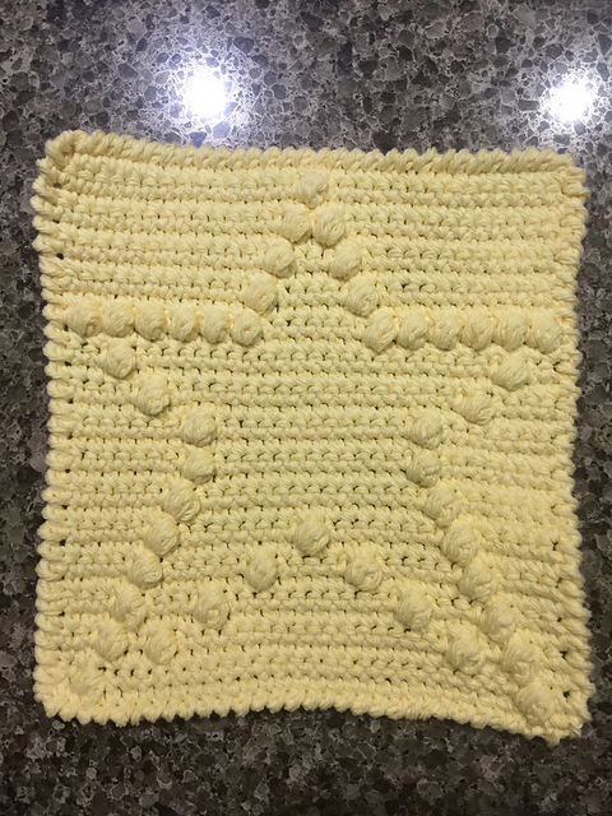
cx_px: 306
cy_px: 408
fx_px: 684
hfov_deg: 48.2
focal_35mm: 29
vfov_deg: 61.7
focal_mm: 4.15
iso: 50
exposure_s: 1/30
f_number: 2.2
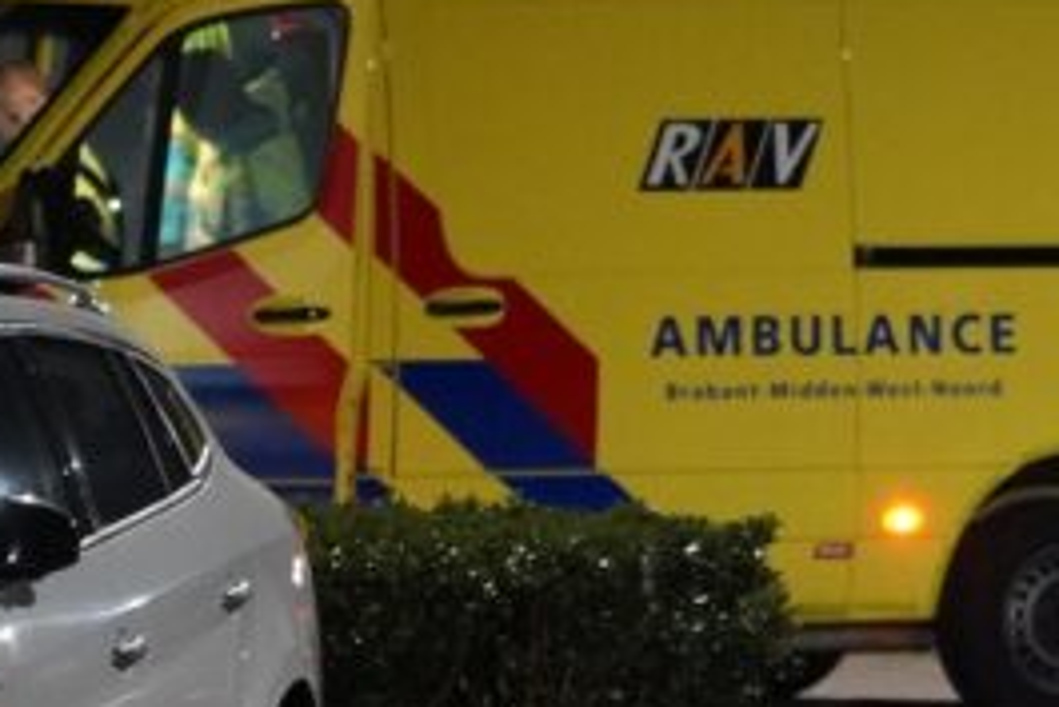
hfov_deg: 5.1
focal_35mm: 406
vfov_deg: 3.4
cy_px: 306
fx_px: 11949
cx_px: 1315
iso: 12800
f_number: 4
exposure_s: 1/15
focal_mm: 105
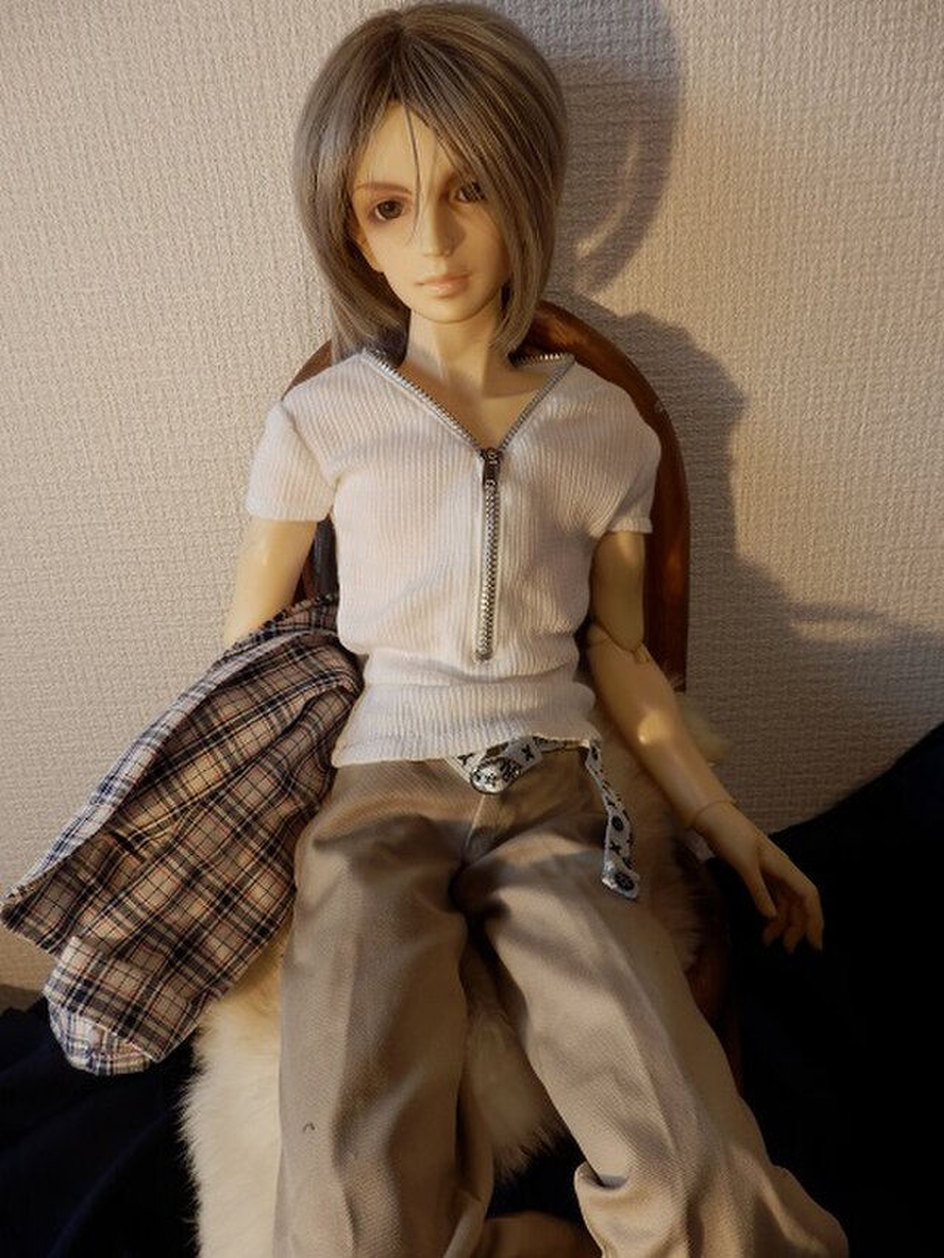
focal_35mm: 25
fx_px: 909
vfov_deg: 69.4
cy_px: 629
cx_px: 472
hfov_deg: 54.9
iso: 80
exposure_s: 1/30
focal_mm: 4.5
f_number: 3
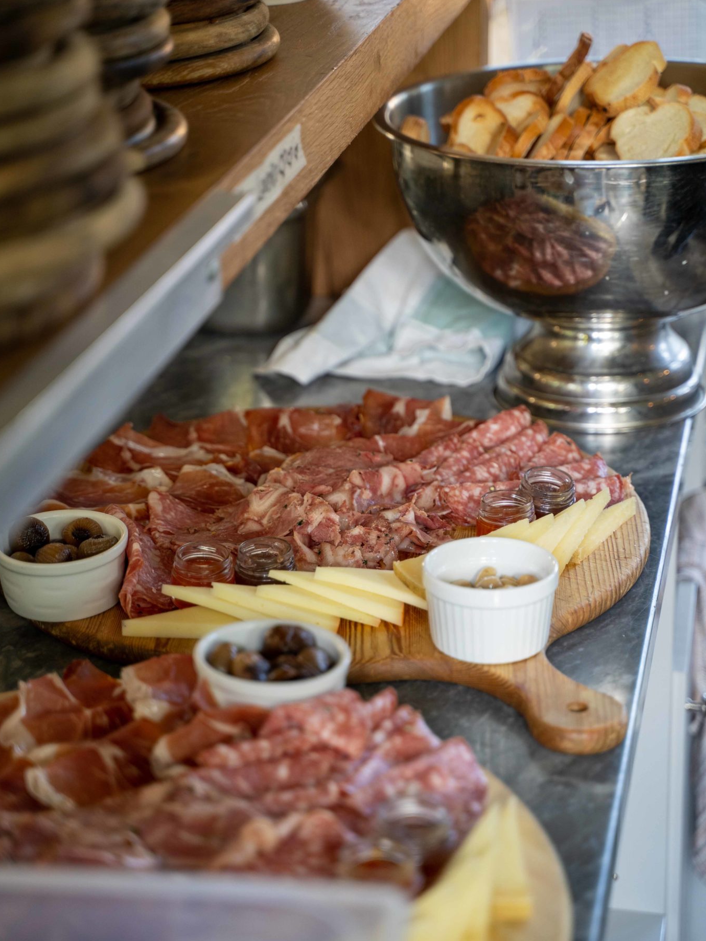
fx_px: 2230
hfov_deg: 18.0
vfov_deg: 23.8
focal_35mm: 82
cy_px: 490
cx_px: 351
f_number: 2.8
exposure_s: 1/125
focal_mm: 75
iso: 640
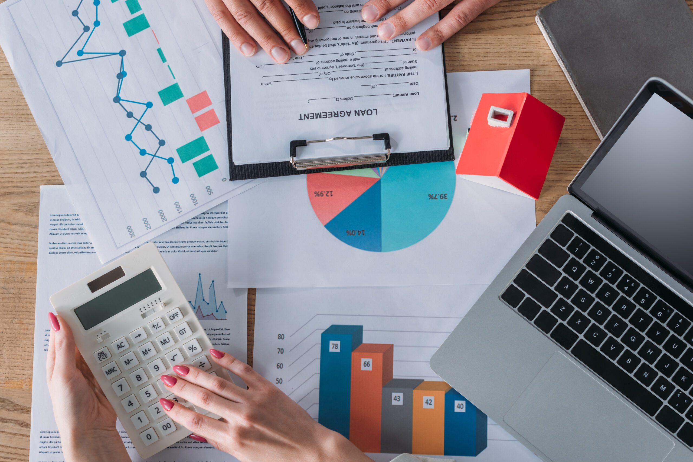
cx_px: 346
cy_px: 231
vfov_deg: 27.0
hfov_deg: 39.6
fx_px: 963
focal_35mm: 50
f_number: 7.1
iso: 160
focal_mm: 50
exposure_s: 1/200
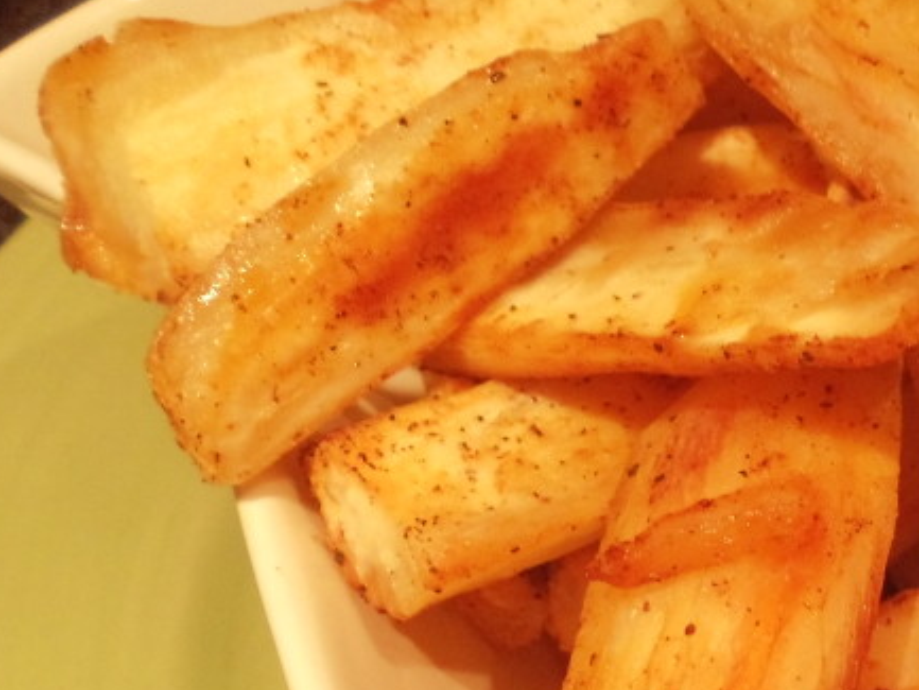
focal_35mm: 104
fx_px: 2762
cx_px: 955
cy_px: 499
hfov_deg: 18.3
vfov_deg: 14.2
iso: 400
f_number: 3.5
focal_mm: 6
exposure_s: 1/20
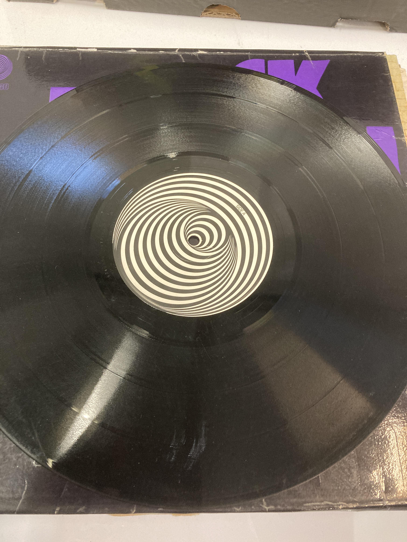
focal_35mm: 28
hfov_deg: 49.7
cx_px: 204
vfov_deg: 63.4
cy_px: 271
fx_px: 439
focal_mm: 3.99
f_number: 1.8
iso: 400
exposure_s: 1/33
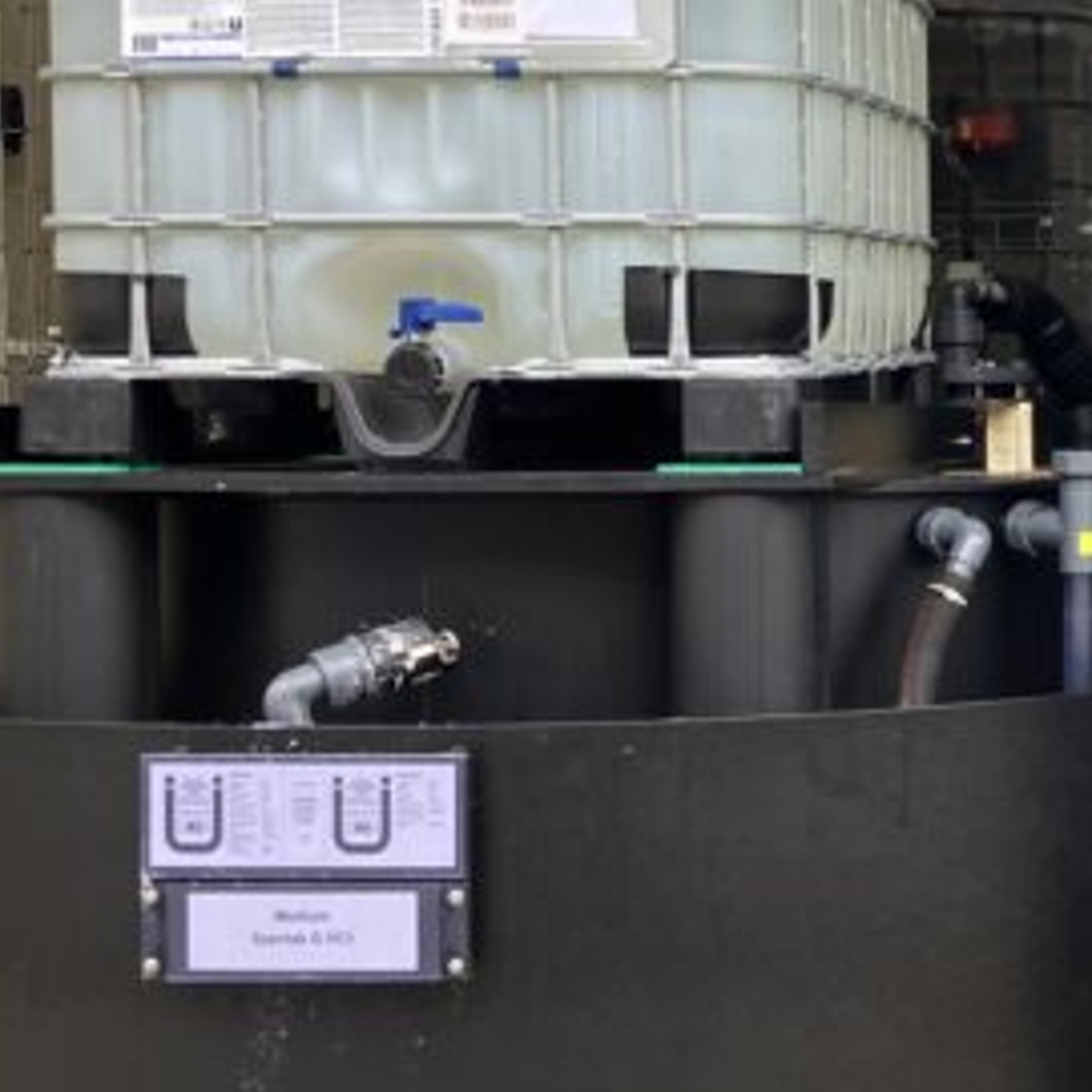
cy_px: 431
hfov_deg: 21.9
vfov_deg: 23.6
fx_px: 2605
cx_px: 1322
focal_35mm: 73
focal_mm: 3.99
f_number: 1.8
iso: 50
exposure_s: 1/121
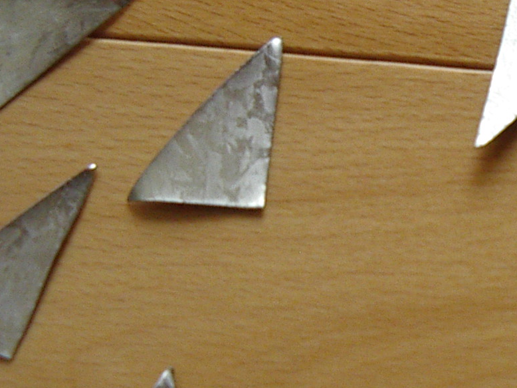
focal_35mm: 100
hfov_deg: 19.1
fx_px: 1494
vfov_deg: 14.8
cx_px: 517
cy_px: 203
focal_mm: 5.8
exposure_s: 1/50
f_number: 2.6
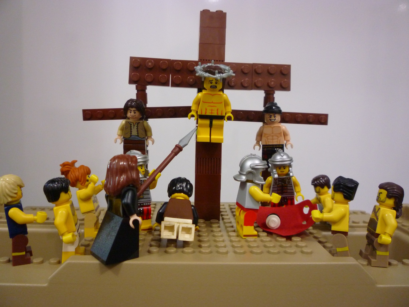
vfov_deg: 48.2
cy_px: 154
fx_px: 343
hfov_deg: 61.7
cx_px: 204
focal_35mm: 29
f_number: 3.3
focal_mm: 5.2
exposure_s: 1/20
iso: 400
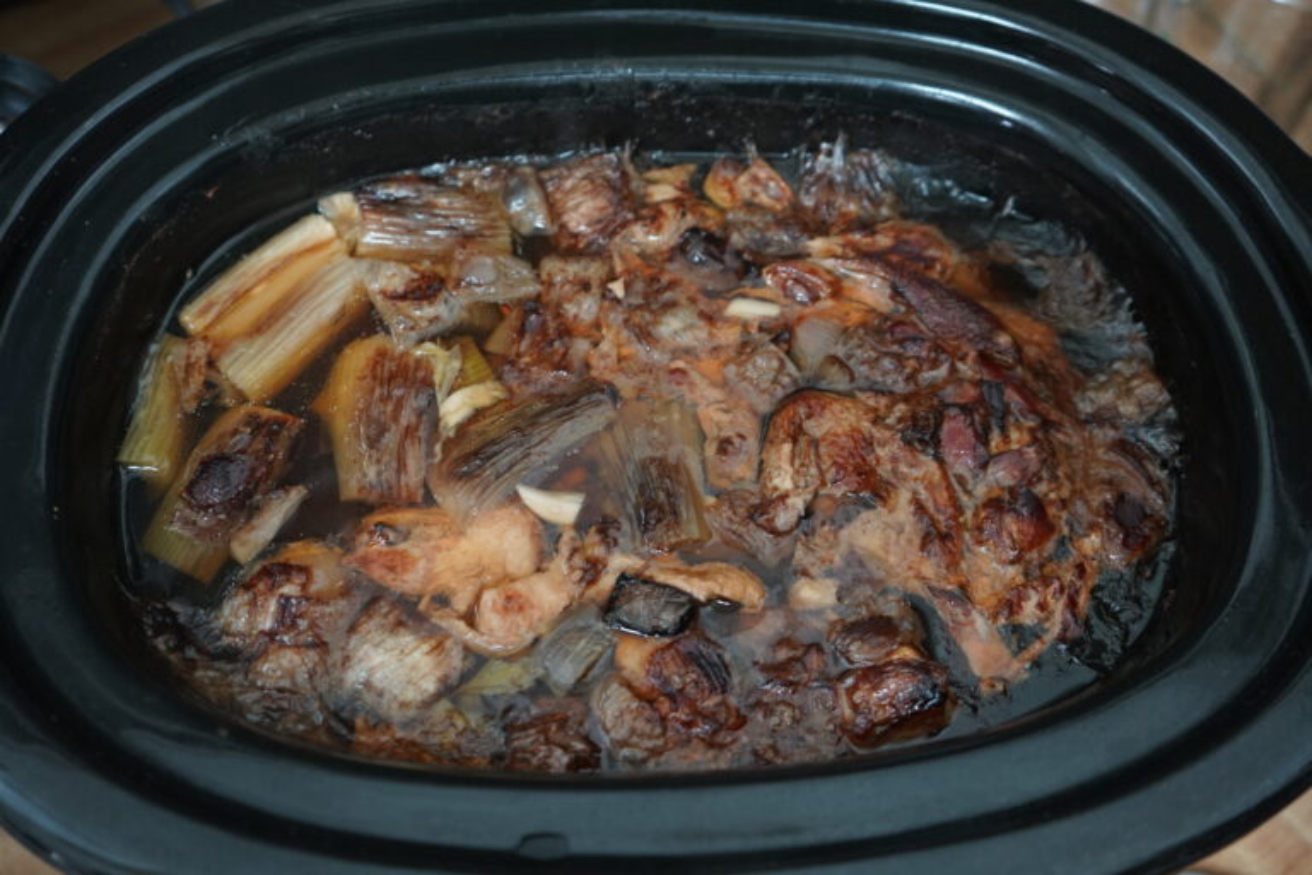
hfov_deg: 53.1
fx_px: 1312
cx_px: 656
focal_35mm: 36
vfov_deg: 36.9
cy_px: 438
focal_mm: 36
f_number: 4
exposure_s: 1/60
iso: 2500
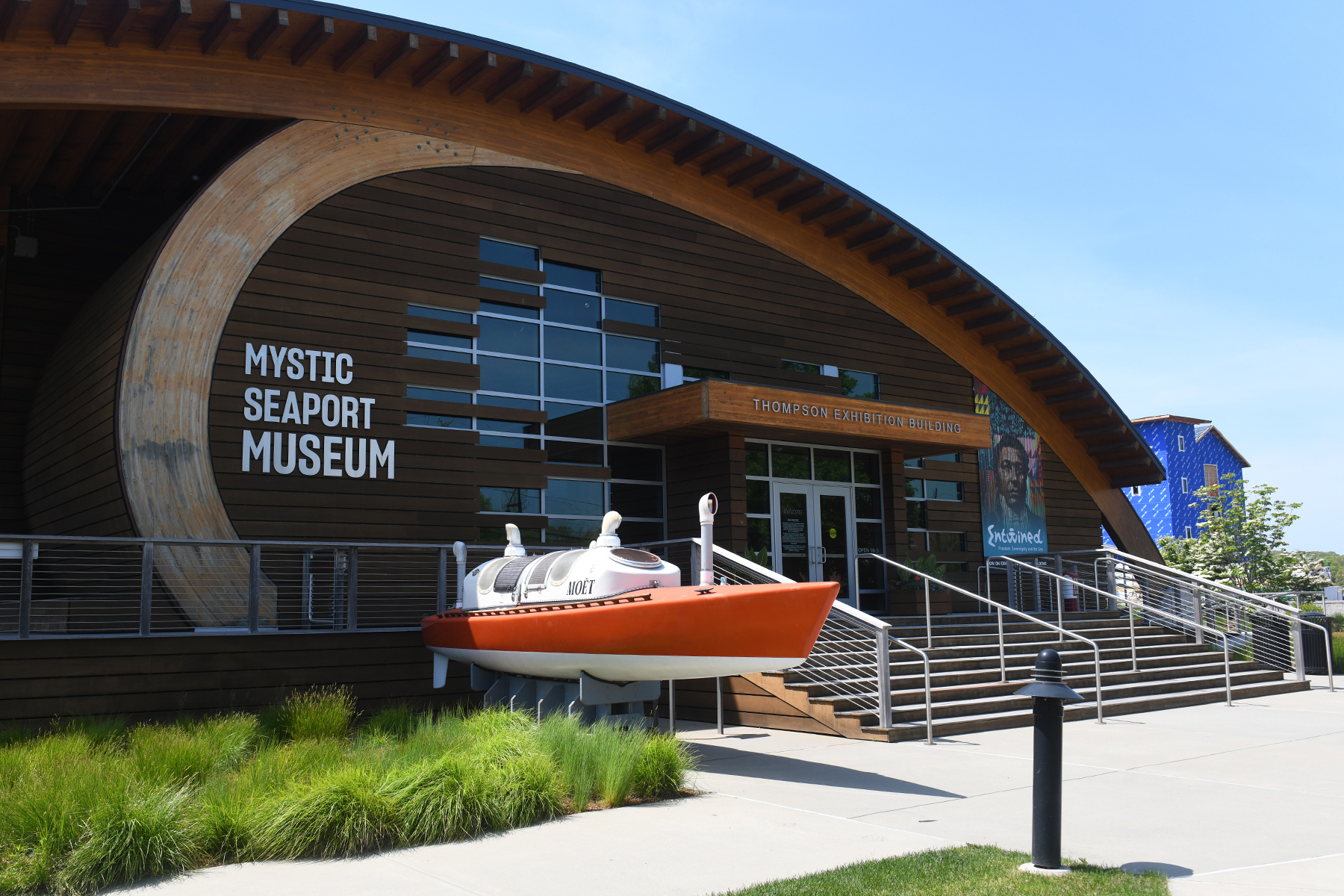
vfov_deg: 45.0
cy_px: 448
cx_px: 672
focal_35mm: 29
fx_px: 1083
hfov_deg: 63.7
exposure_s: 1/500
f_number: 8
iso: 200
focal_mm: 29
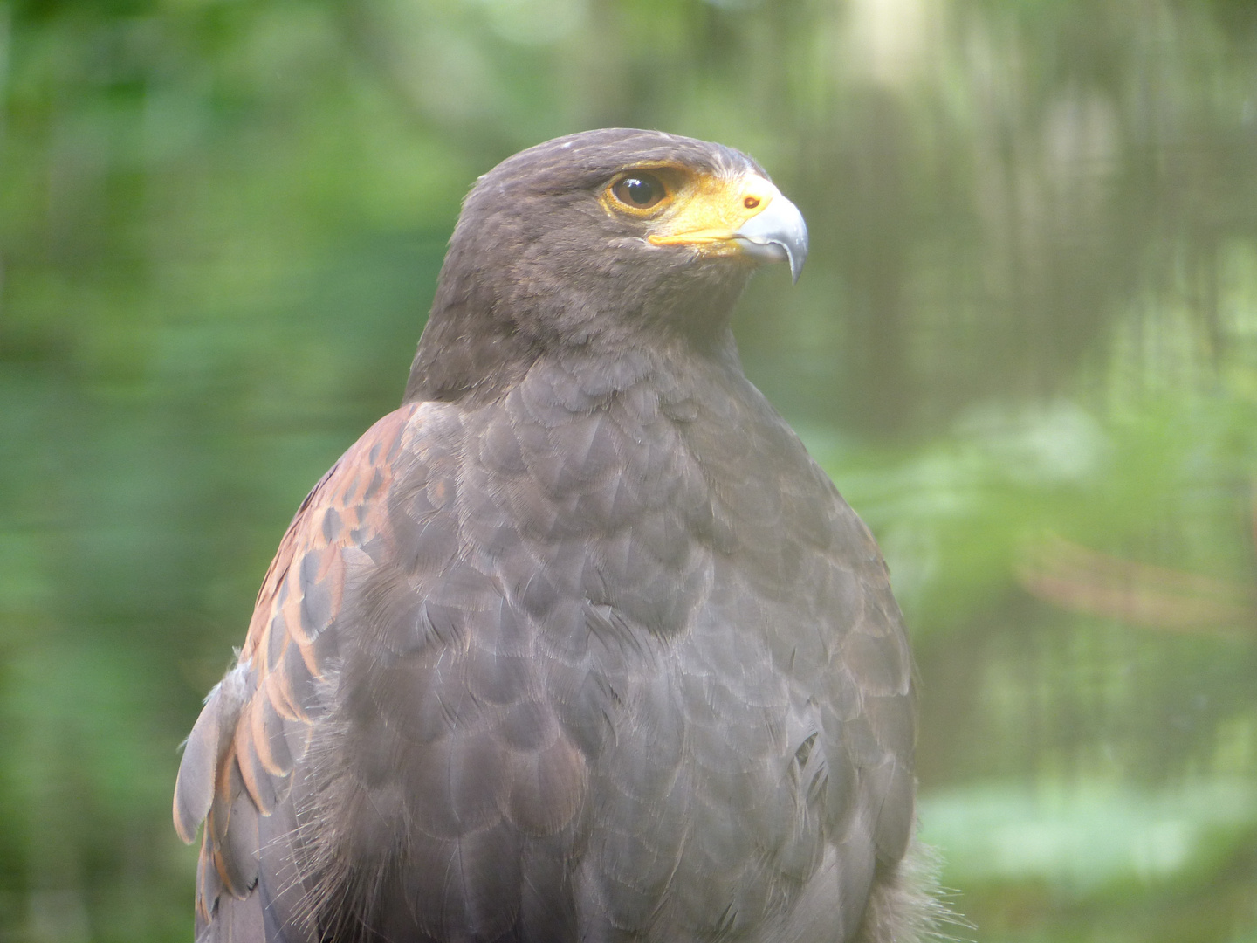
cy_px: 472
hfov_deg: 3.3
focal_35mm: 600
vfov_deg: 2.5
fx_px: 21788
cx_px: 628
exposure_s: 1/125
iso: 200
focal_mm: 108
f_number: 2.8
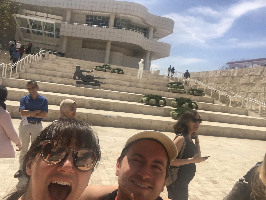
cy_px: 100
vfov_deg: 45.4
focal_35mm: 31
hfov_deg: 58.4
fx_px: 238
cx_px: 133
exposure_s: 1/2924
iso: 32
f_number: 2.2
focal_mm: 2.65
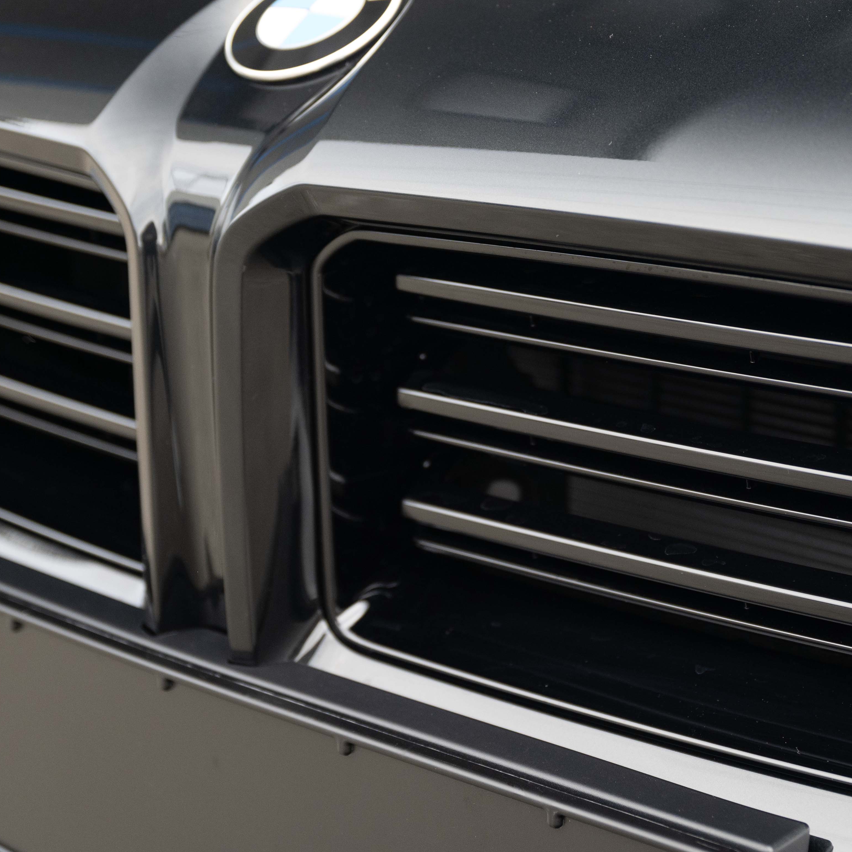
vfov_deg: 25.3
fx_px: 1894
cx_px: 661
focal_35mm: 68
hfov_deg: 25.0
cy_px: 311
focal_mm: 41
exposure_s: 1/125
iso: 1400
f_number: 2.8
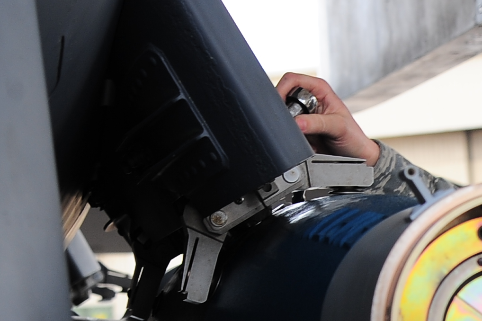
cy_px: 434
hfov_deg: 9.7
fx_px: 2797
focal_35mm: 209
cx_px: 606
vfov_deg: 6.5
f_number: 5.6
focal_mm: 50
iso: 200
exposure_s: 1/80
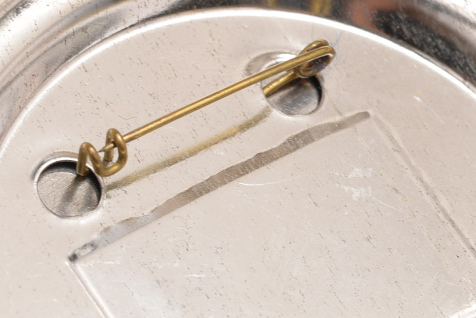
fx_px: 2540
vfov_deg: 7.1
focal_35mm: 192
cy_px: 271
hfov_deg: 10.7
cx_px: 76
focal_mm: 60
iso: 160
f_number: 9
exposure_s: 1/125
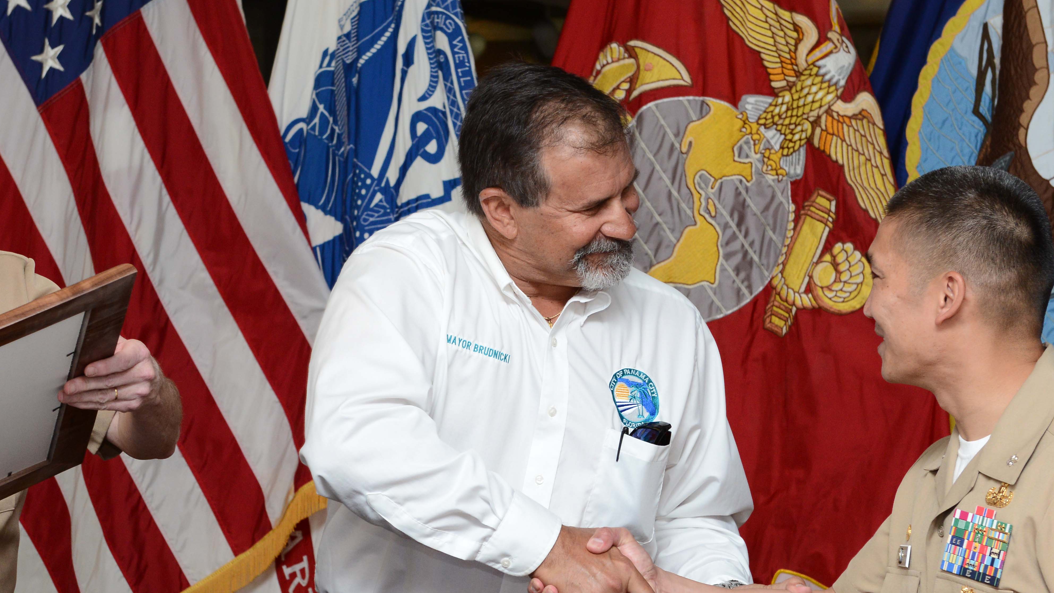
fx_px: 3102
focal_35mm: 111
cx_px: 429
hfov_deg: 19.3
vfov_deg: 10.9
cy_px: 416
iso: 1600
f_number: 7.1
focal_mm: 70
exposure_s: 1/200
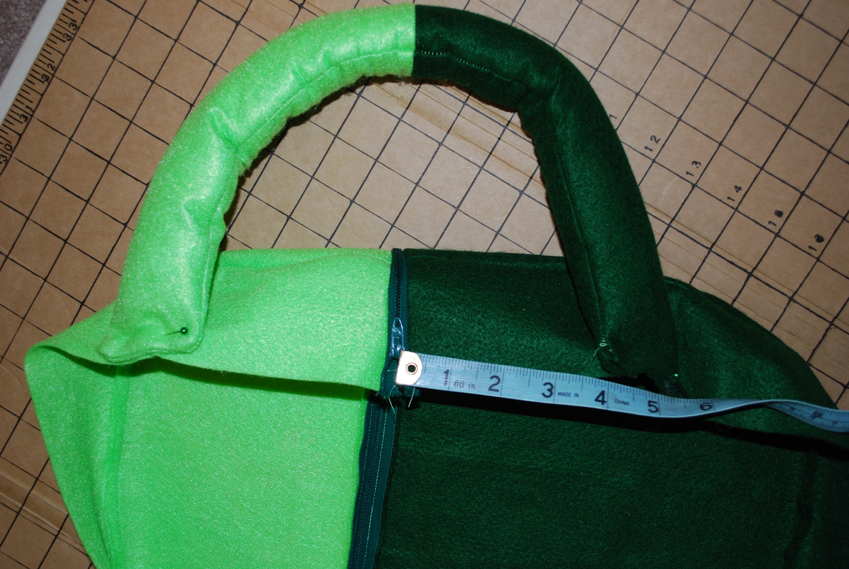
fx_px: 992
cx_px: 424
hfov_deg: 46.3
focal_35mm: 42
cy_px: 284
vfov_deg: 32.0
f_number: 4.5
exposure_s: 1/60
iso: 200
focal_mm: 28
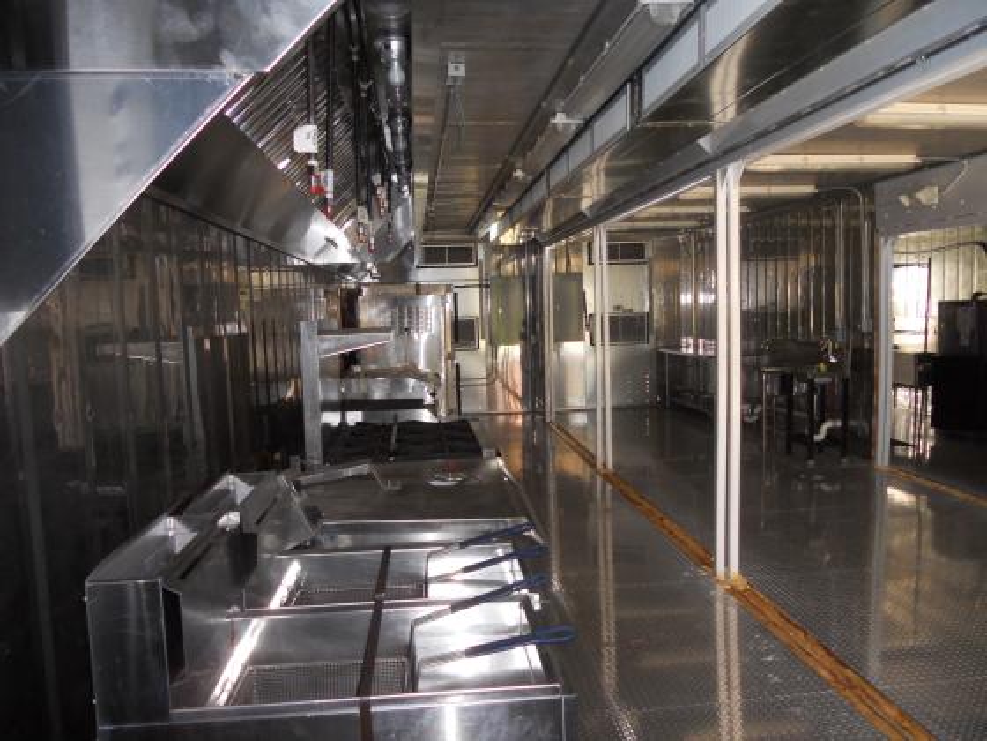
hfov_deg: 65.3
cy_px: 370
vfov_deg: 51.4
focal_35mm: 27
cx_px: 494
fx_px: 770
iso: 200
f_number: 3.2
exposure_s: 1/25
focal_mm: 4.9
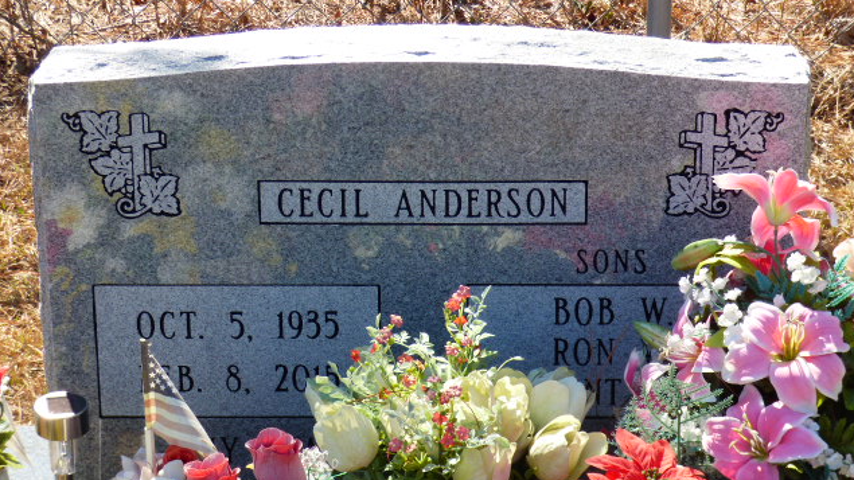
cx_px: 428
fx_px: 2536
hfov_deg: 19.1
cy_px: 270
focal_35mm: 112
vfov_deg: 10.8
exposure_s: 1/200
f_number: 4.8
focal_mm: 17.01
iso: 100
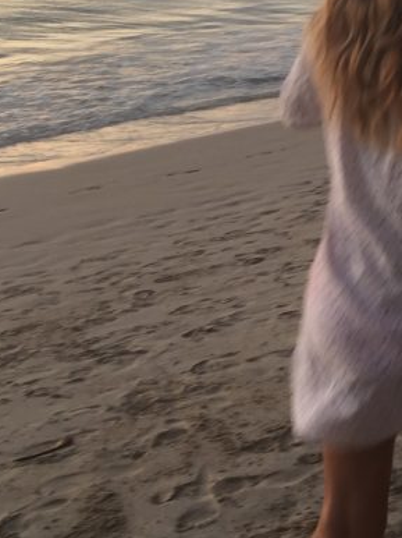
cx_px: 346
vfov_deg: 25.1
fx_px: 1194
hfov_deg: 18.9
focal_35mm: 77
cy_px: 141
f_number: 2.2
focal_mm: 4.15
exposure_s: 1/50
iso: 32
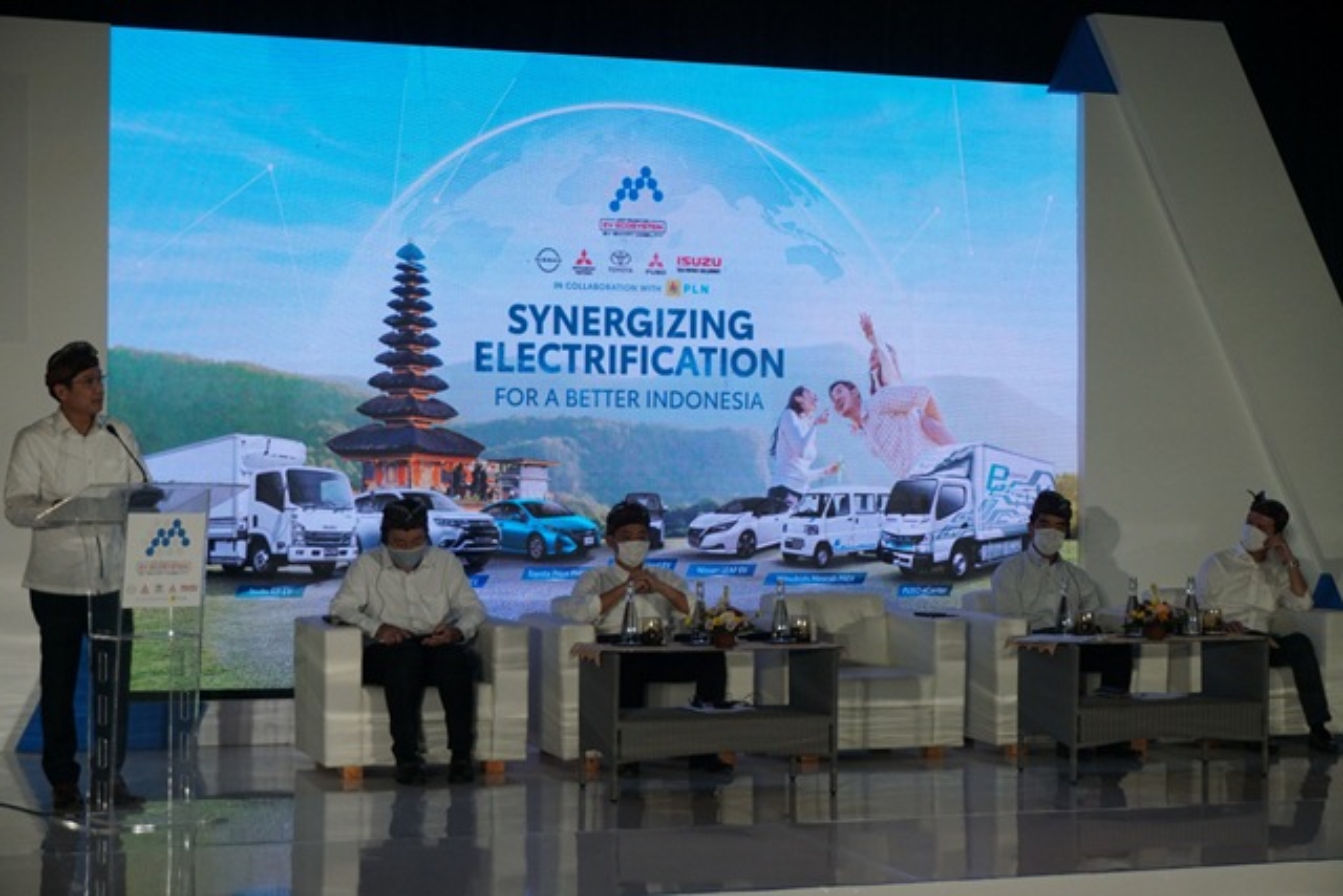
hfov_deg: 33.4
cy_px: 448
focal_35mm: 60
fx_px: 2239
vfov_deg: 22.6
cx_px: 672
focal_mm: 40
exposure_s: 1/200
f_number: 5.6
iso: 800
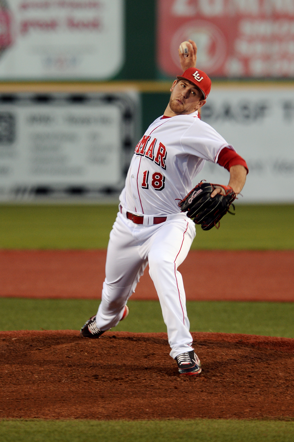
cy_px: 221
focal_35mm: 300
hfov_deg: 4.6
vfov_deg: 6.9
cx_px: 147
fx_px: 3681
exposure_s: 1/500
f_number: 4
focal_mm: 300
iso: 800
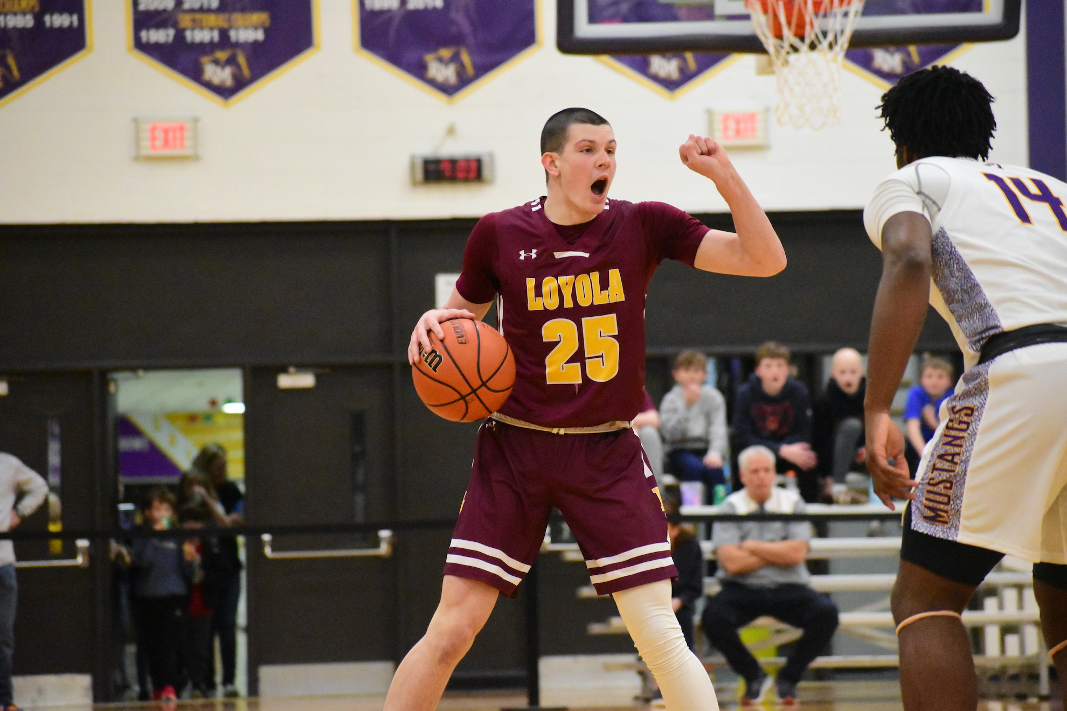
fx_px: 6446
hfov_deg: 9.5
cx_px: 534
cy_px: 356
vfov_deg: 6.3
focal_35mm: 218
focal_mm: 145
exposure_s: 1/800
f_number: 4.8
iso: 10000
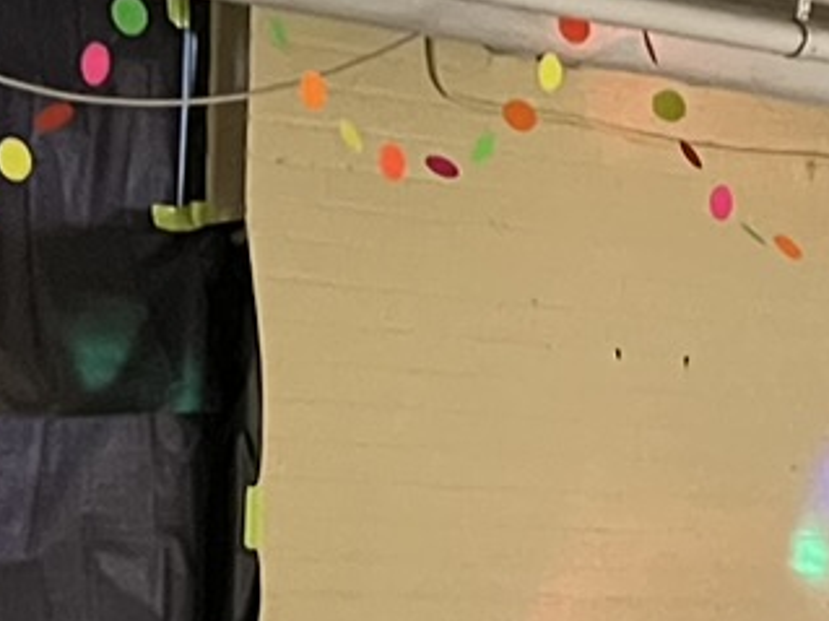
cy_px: 860
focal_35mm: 167
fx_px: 3998
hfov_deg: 11.8
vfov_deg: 8.7
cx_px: 335
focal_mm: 5.7
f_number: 1.5
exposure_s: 1/30
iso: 800
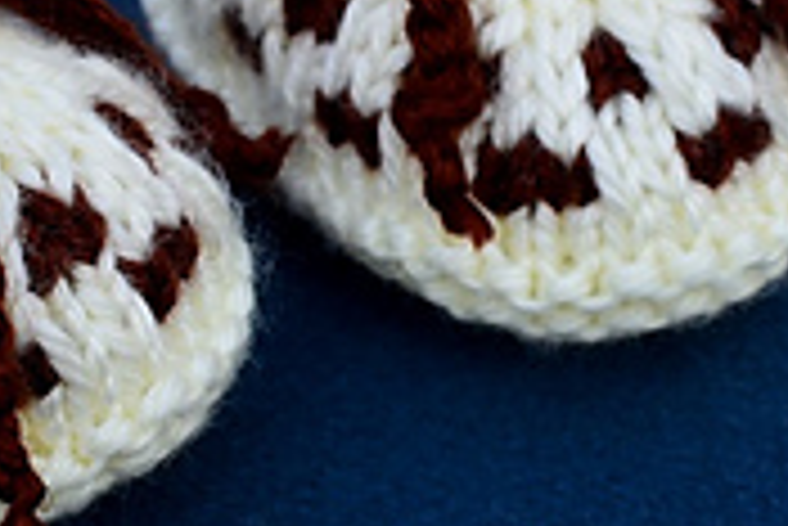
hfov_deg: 13.6
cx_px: 68
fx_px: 3273
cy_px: -74
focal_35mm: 149
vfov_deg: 9.1
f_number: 10
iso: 400
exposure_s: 1/200
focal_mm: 35
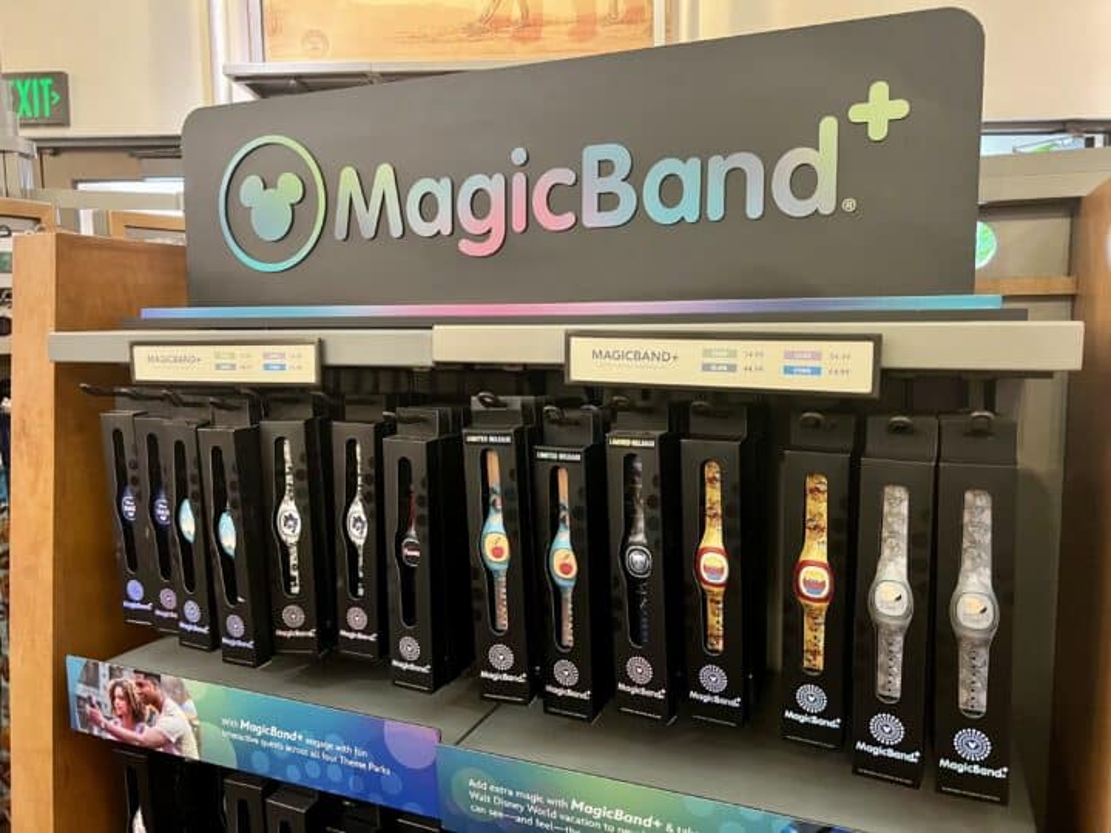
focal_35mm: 26
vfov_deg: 53.1
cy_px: 416
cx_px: 556
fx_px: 834
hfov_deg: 67.3
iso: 500
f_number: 1.5
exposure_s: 1/40
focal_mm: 5.7
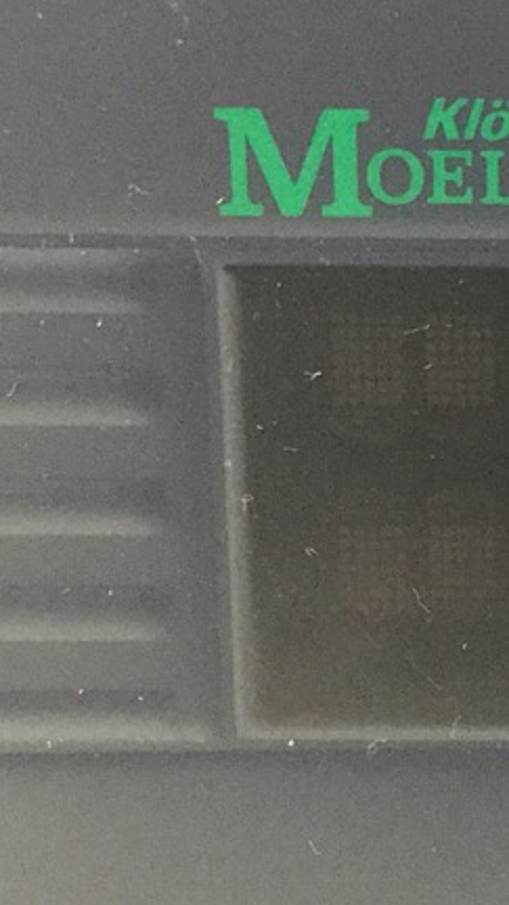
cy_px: 283
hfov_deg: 12.7
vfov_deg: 22.8
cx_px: 619
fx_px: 2231
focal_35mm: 93
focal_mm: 3.3
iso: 200
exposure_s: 1/25
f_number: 2.4
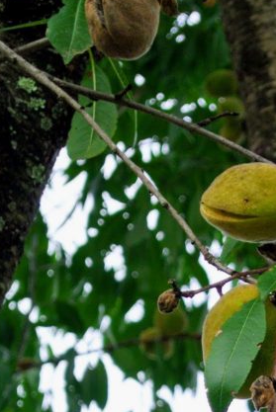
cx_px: 332
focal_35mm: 199
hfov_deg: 6.9
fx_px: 2283
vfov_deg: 10.2
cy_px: 461
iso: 100
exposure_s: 1/200
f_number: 5.6
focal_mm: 30
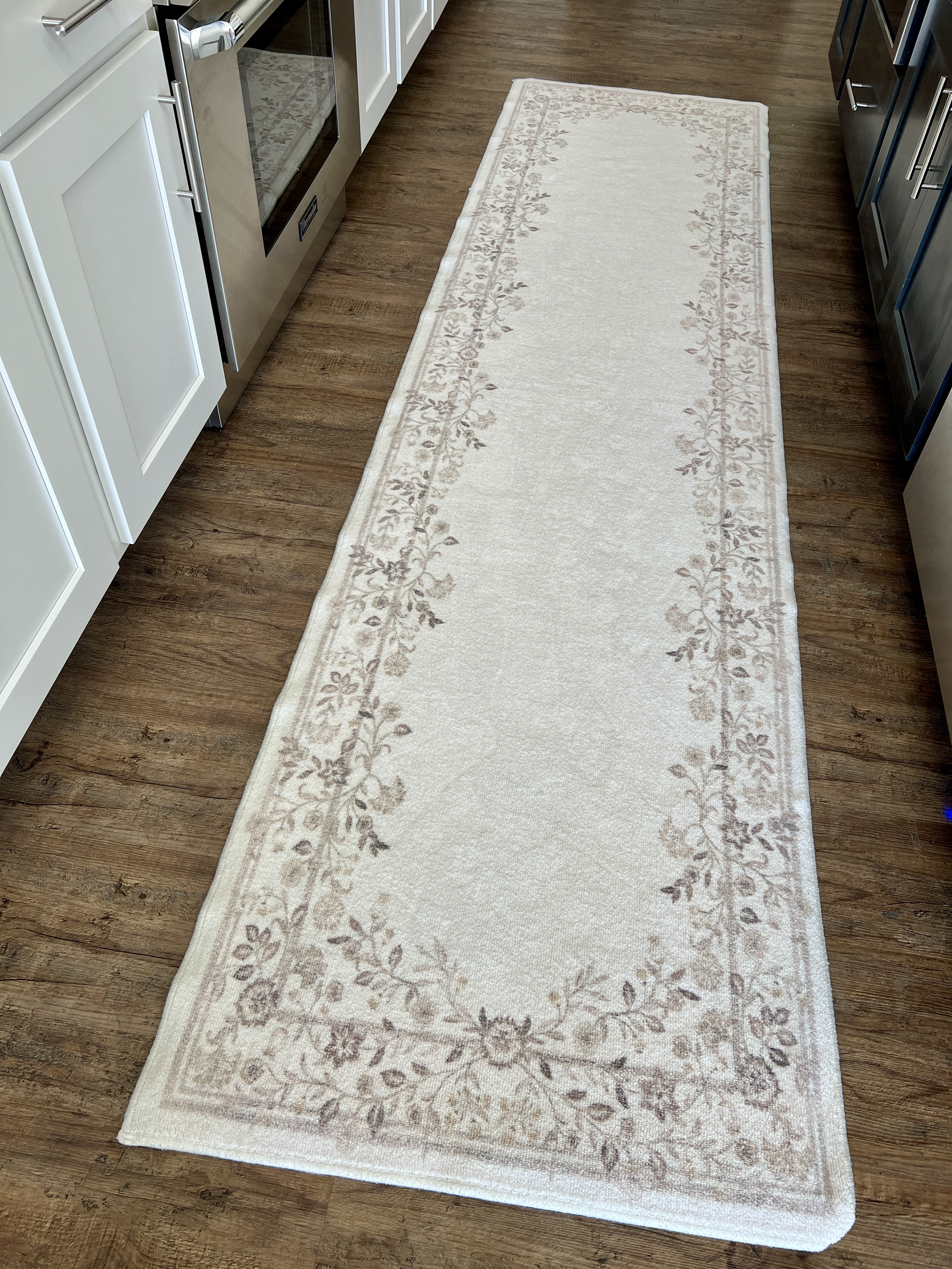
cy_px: 634
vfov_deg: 67.3
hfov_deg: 53.1
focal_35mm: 26
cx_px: 476
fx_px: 953
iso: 50
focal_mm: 5.7
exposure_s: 1/120
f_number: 1.5
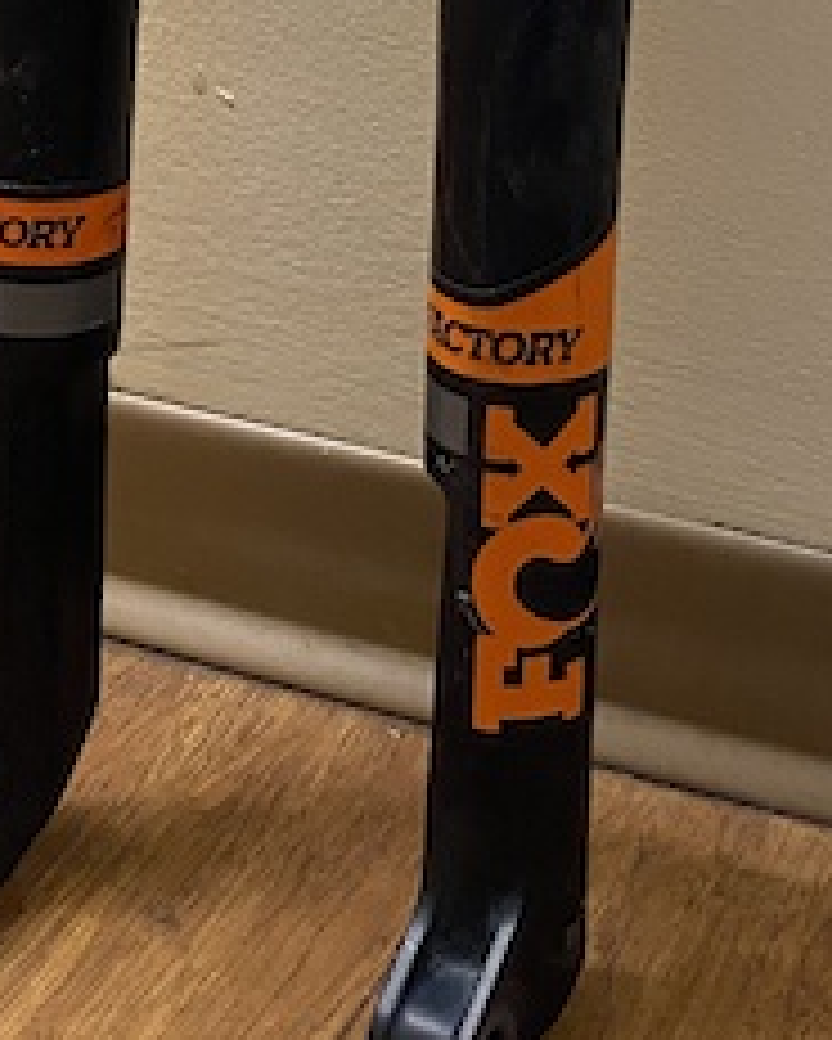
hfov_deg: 17.5
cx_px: 400
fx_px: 2707
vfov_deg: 19.4
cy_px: -446
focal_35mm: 88
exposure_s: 1/60
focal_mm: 4.25
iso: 400
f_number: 1.8
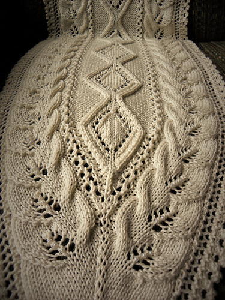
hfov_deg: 53.1
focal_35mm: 26
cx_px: 112
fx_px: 225
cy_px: 150
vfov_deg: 67.3
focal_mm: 4.6
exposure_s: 1/60
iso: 64
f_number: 2.8
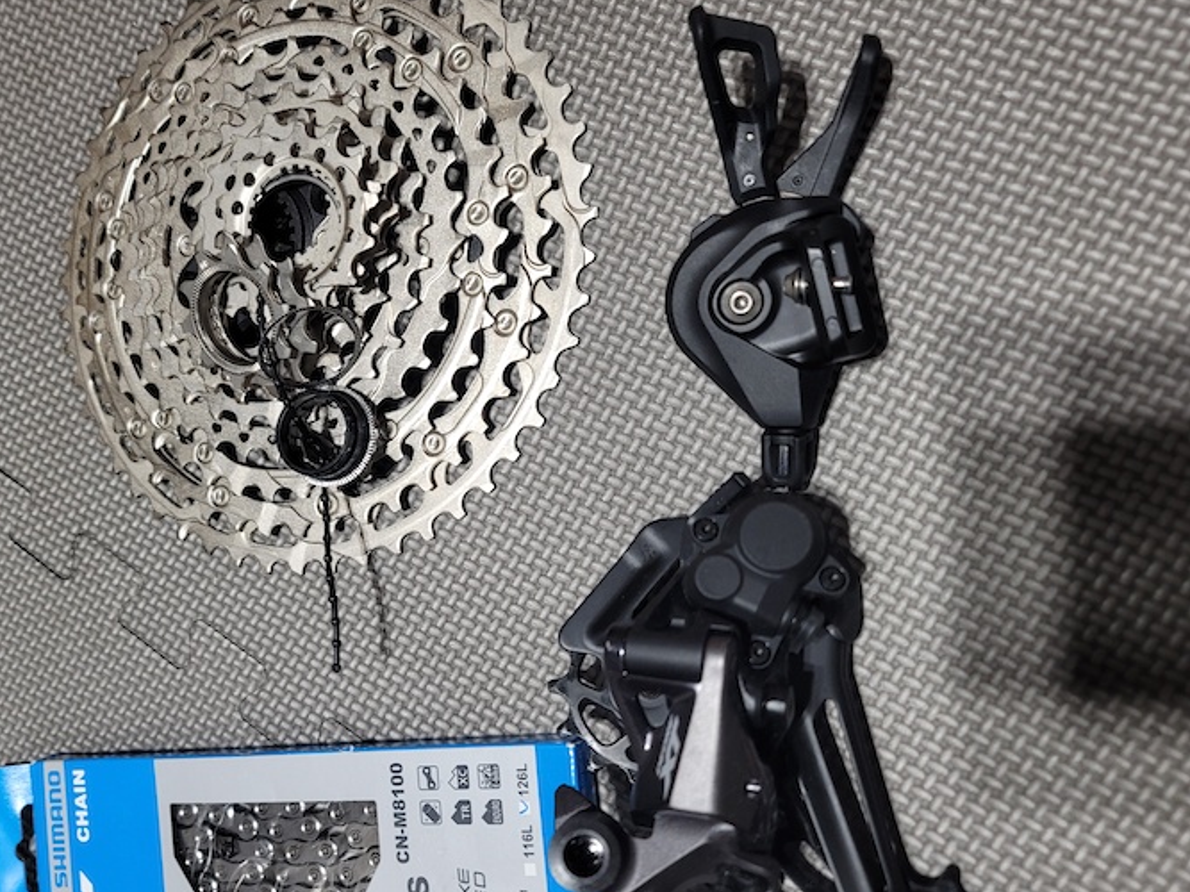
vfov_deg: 46.6
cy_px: 519
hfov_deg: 59.5
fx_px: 1031
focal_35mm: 30
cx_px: 480
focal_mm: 7
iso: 200
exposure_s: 1/60
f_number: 1.8
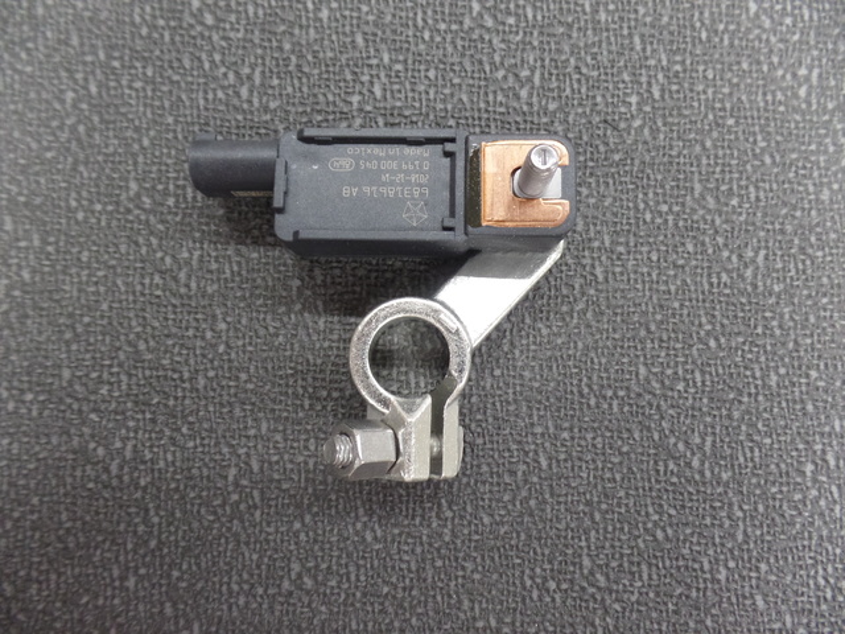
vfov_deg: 58.9
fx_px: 561
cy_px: 317
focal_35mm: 23
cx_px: 422
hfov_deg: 73.9
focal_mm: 4.1
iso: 400
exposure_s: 1/30
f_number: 2.8
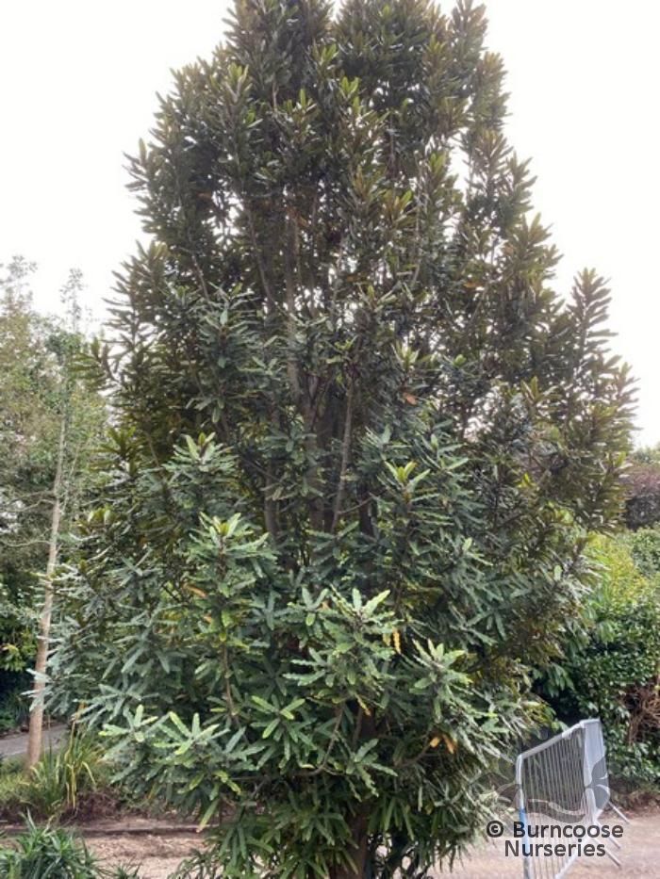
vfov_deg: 67.3
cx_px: 330
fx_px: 661
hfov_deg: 53.1
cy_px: 440
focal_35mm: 26
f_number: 1.8
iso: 40
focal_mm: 4.25
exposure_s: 1/122
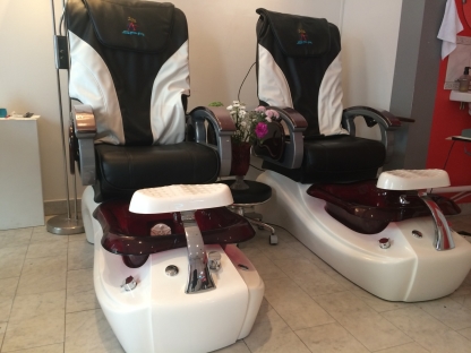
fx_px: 408
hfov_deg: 60.0
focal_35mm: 30
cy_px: 176
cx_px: 236
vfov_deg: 46.8
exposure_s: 1/30
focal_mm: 4.12
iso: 100
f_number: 2.2
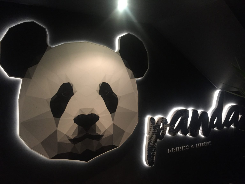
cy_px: 92
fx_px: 205
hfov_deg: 61.7
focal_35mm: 29
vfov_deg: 48.2
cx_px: 122
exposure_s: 1/17
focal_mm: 4.15
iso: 250
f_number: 2.2
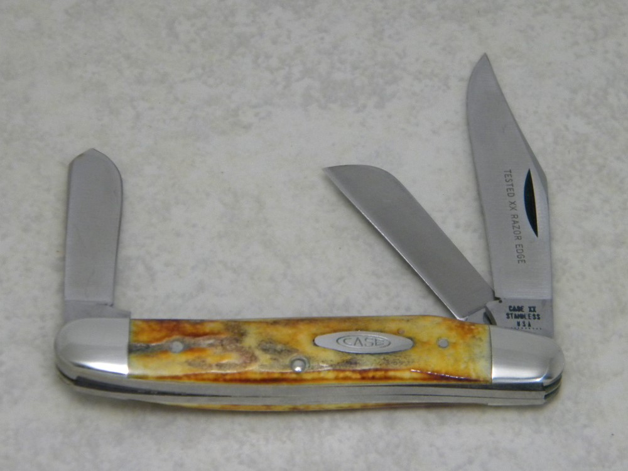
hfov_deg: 13.3
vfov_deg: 10.0
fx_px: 2685
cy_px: 236
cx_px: 314
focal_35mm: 148
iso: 400
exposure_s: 1/28.3
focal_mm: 26.8
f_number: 5
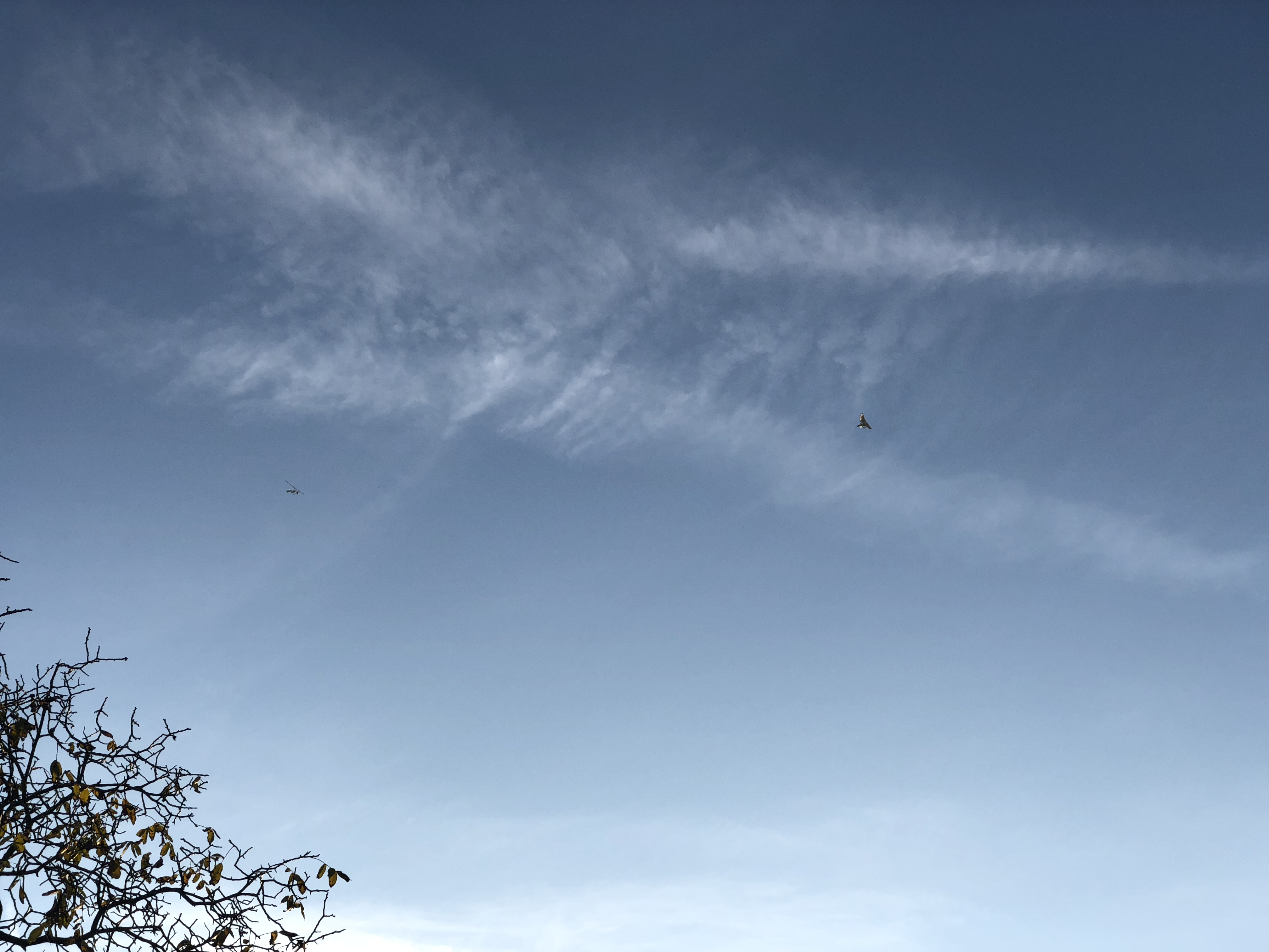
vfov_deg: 25.7
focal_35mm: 57
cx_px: 634
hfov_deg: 33.8
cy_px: 476
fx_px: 2090
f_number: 2.8
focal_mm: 6.6
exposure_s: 1/623
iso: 20
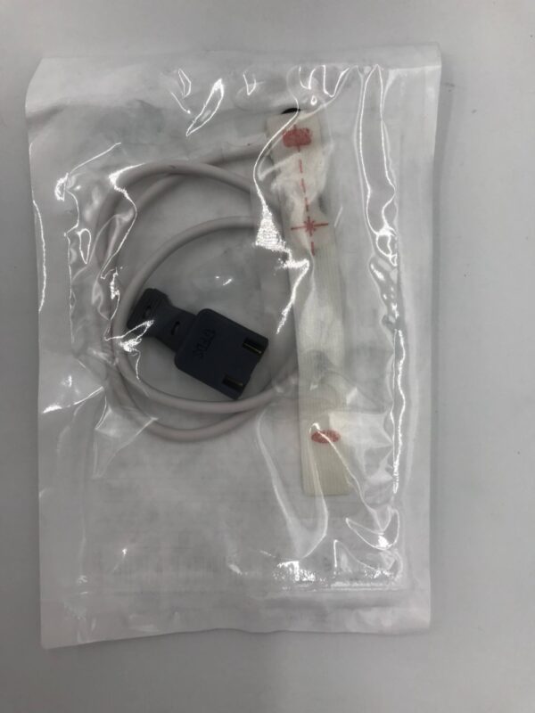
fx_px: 577
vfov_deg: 63.4
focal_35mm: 28
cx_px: 268
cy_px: 356
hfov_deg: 49.7
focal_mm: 3.99
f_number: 1.8
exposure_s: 1/211
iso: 20
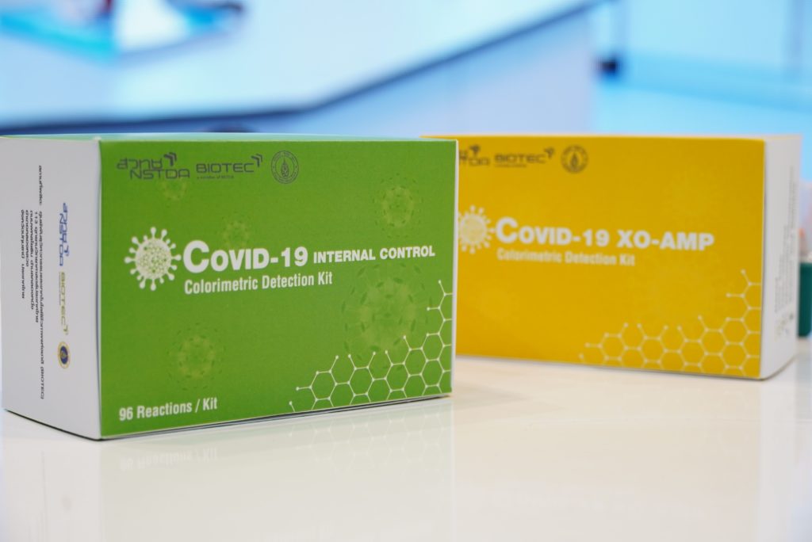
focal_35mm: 69
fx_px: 1557
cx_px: 406
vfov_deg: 19.8
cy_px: 271
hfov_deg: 29.2
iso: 640
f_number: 5
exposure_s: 1/80
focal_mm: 46
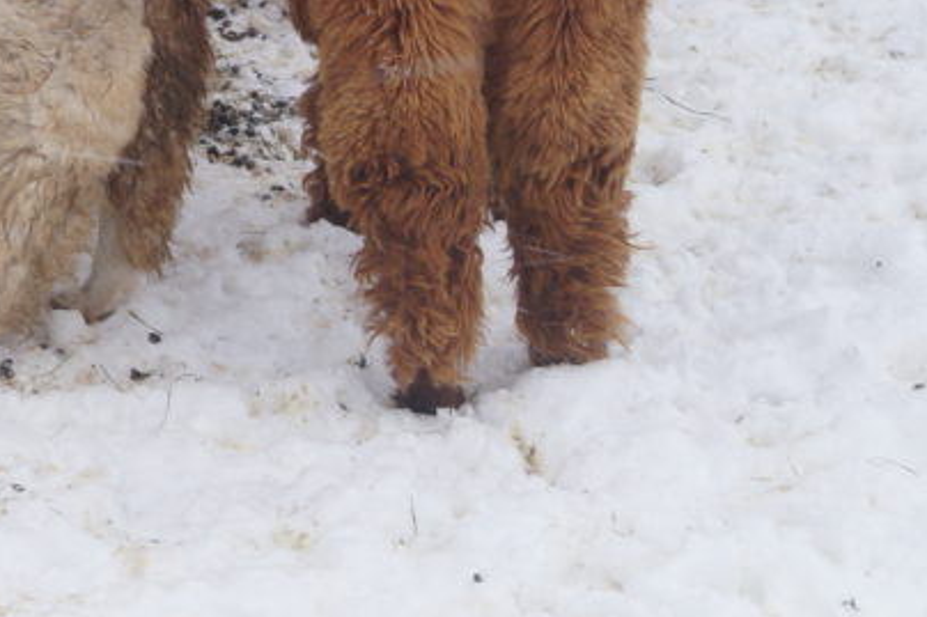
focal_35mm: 178
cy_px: -359
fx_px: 4581
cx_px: -351
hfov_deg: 11.2
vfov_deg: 7.5
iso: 100
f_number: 6.3
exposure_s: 1/100
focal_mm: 30
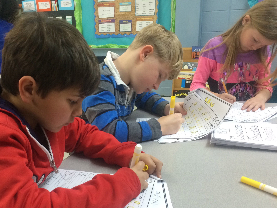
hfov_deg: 46.4
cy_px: 137
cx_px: 105
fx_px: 320
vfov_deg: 35.6
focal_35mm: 40
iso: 160
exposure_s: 1/30
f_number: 2.2
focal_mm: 4.15
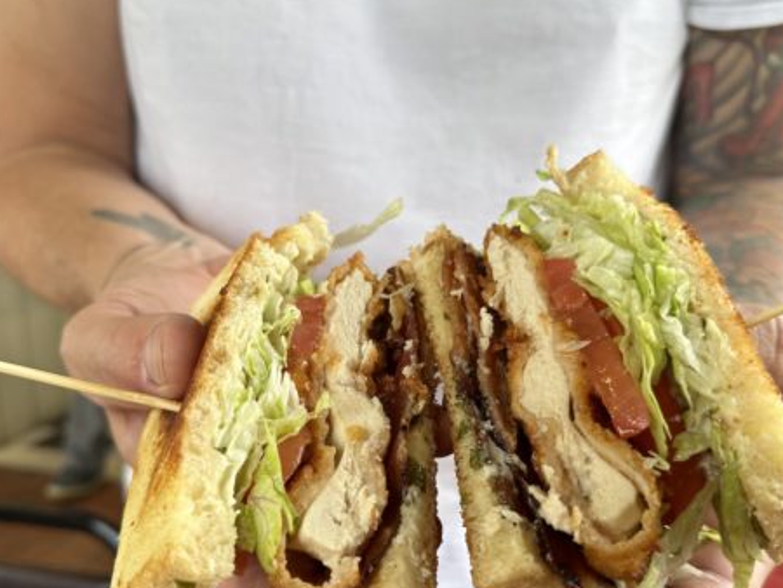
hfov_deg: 56.8
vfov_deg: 44.1
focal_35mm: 32
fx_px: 724
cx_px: 404
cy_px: 324
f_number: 1.78
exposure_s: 1/125
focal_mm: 6.86
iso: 64
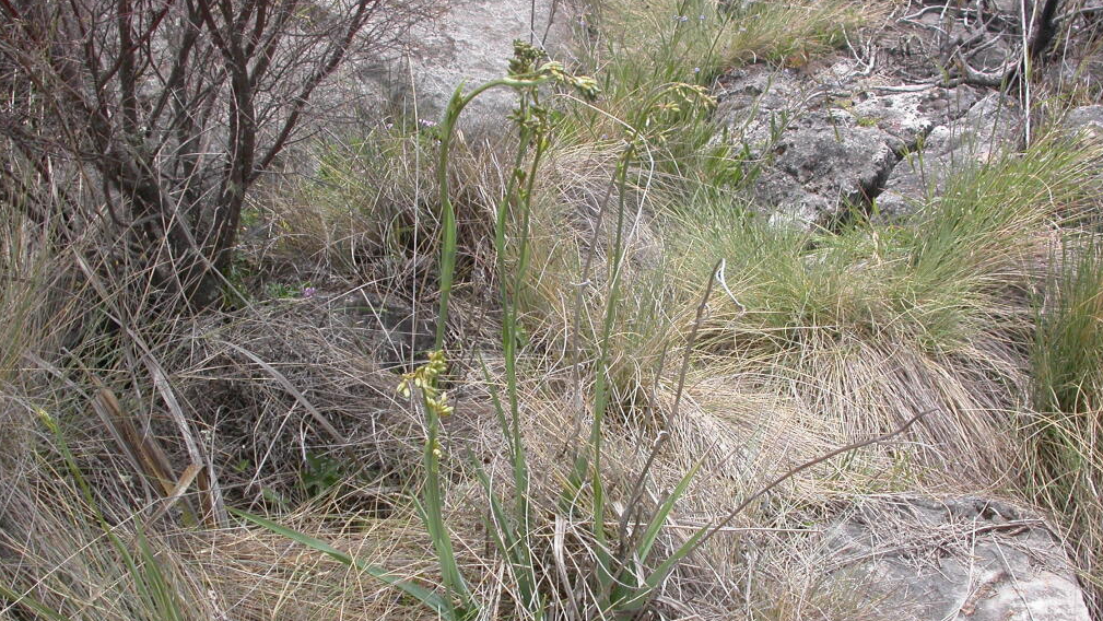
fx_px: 1229
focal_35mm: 42
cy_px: 389
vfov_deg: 28.3
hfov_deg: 48.3
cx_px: 555
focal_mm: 7.85
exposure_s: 1/299
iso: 100
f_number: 6
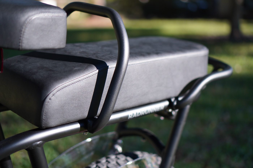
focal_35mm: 52
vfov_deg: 25.7
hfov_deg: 37.9
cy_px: 84
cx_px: 126
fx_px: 369
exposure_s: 1/60
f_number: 1.8
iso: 160
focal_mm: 35
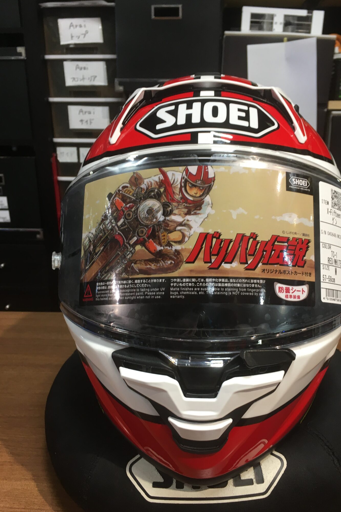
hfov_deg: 42.2
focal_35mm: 31
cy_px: 262
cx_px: 193
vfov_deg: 60.3
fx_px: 441
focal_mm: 4.15
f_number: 2.2
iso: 50
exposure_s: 1/30
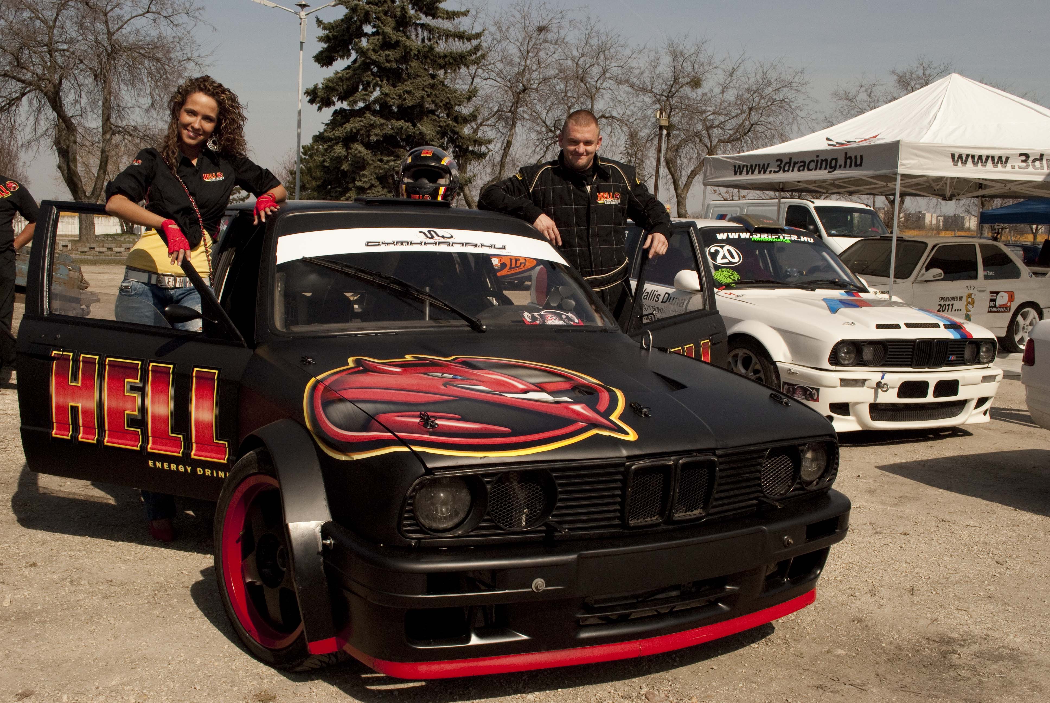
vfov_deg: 40.1
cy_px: 352
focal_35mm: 33
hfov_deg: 57.2
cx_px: 525
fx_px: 964
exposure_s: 1/640
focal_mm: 22
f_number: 13
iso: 200
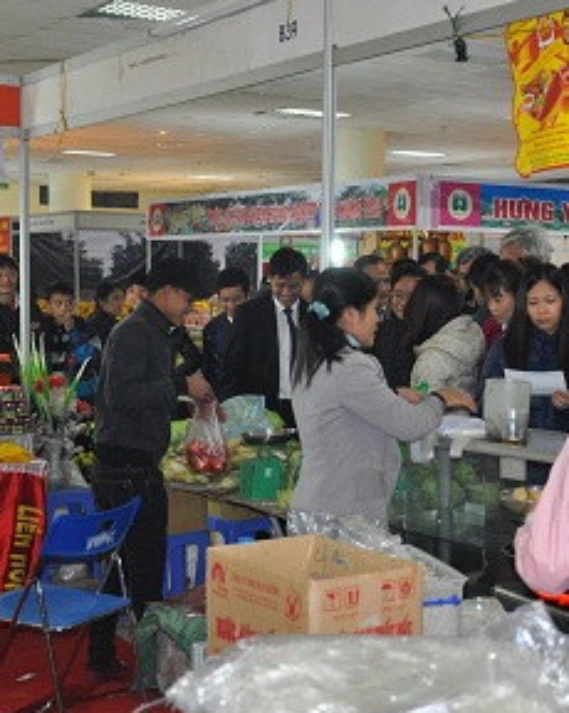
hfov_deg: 24.0
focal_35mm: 62
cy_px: 352
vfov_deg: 30.5
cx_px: 485
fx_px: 1307
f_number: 4
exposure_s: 1/60
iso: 800
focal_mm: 26
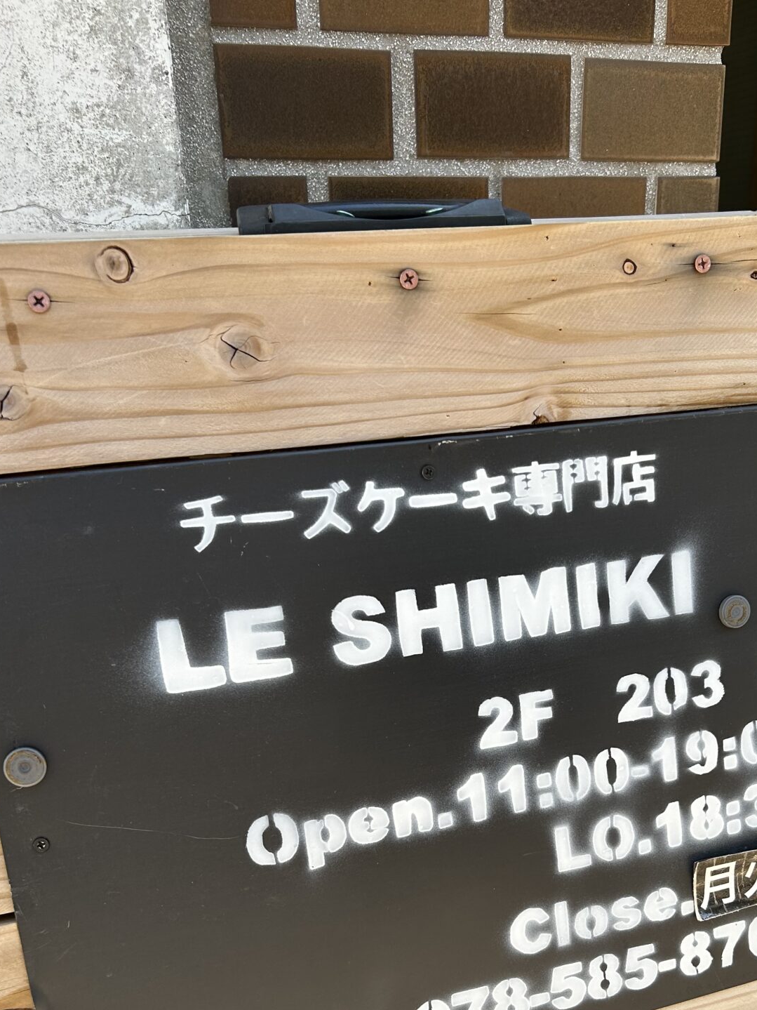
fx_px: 1079
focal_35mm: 37
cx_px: 485
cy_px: 707
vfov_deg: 48.9
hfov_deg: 38.4
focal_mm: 5.7
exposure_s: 1/569
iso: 50
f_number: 1.5
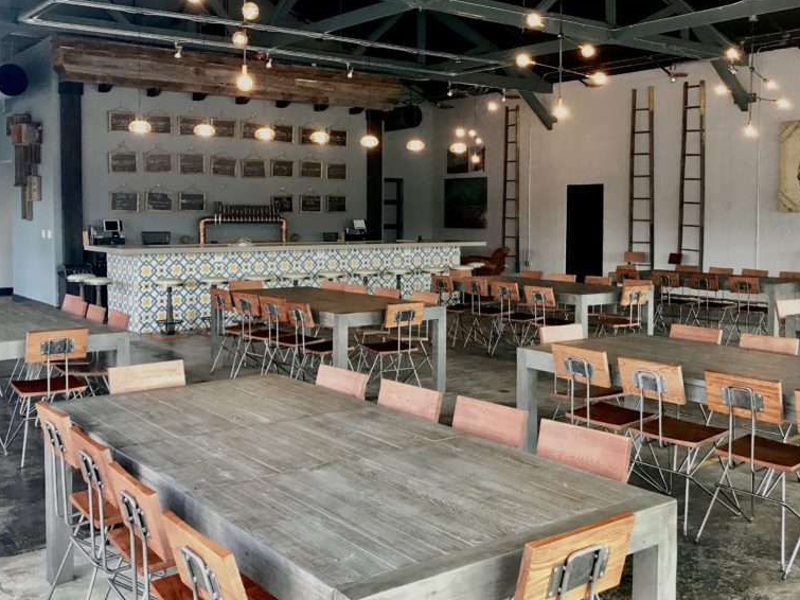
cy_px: 261
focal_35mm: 38
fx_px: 878
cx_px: 413
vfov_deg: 37.6
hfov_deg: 49.0
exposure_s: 1/30
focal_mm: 3.99
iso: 32
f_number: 1.8
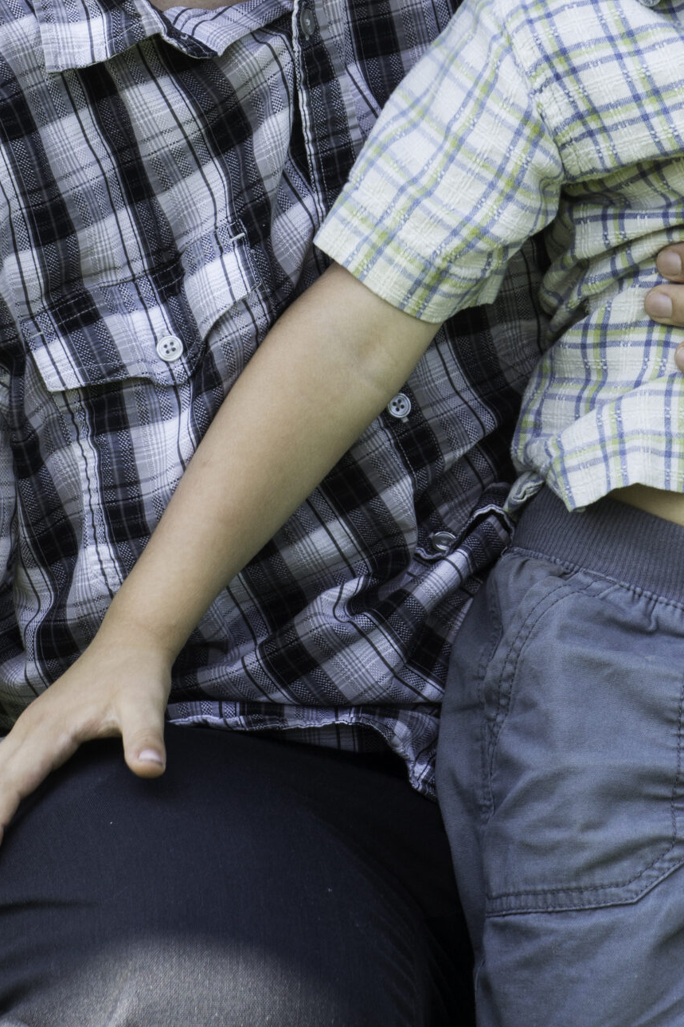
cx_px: 478
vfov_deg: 13.7
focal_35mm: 149
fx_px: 4247
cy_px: 159
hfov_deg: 9.2
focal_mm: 50
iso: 100
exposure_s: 1/125
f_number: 9
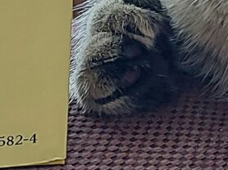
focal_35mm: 177
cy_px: -170
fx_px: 1165
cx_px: 236
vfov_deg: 8.0
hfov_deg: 11.1
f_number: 1.8
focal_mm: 5.23
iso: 200
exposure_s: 1/60
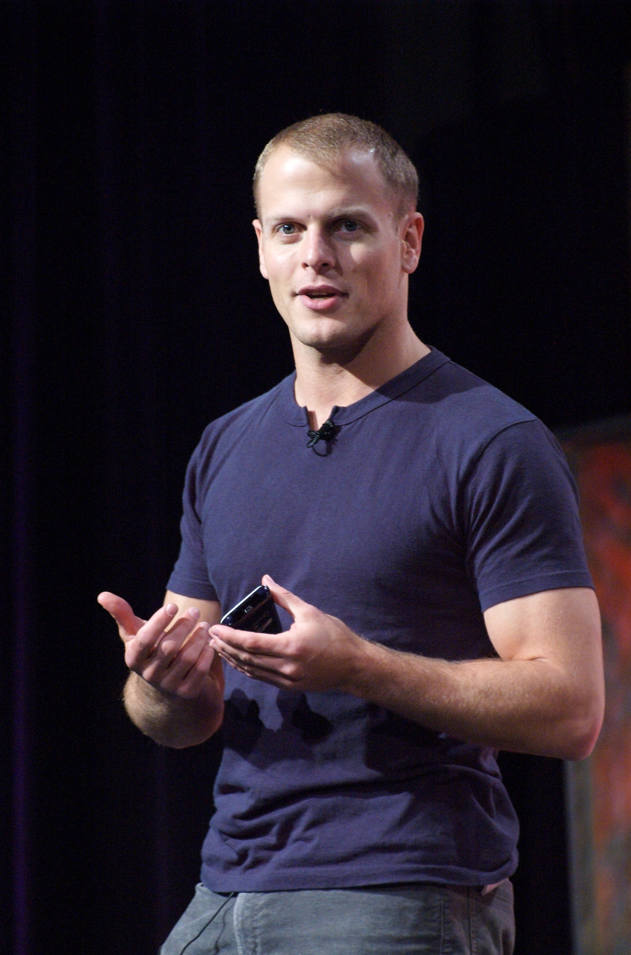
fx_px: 8730
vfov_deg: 6.3
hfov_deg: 4.1
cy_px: 478
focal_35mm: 330
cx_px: 316
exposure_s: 1/80
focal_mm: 220
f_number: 5.6
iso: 1600
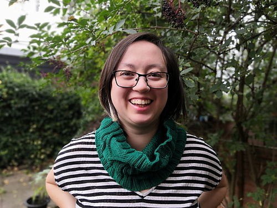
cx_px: 138
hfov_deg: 65.3
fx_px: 216
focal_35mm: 27
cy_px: 104
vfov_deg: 51.4
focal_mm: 3.95
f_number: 1.8
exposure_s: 1/120
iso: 100
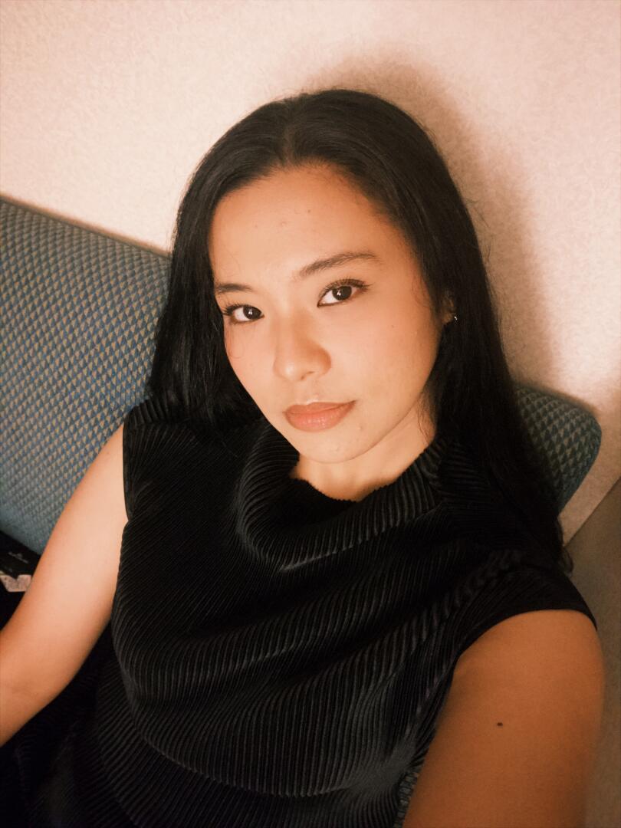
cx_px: 310
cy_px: 414
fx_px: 622
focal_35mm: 26
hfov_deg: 53.1
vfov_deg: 67.3
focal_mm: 4.25
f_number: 1.8
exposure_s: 1/60
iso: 250
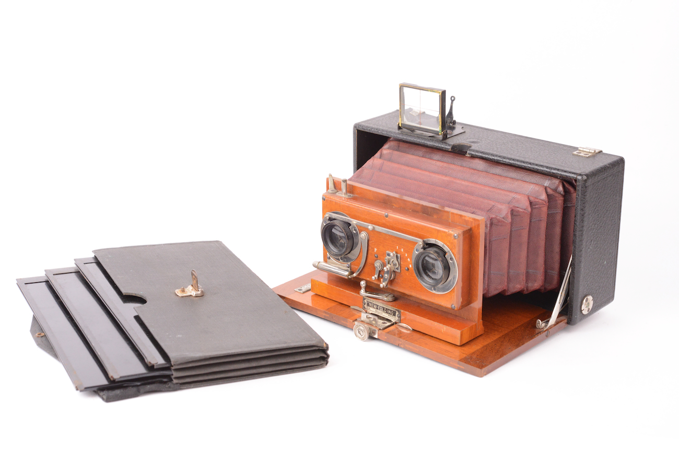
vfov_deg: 22.6
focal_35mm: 60
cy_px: 226
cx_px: 340
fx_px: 1132
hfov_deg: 33.4
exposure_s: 1/125
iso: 2500
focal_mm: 60
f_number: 11
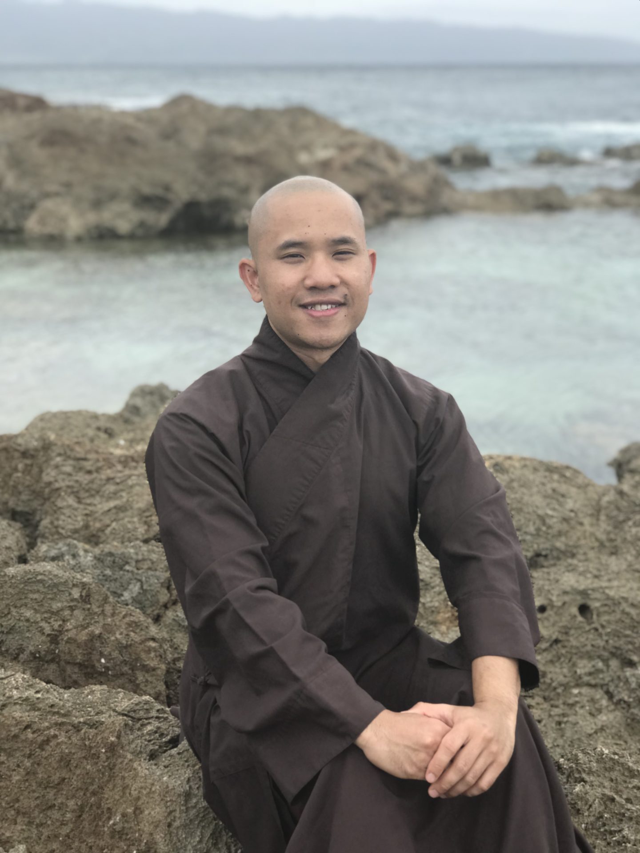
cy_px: 426
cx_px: 320
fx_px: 1405
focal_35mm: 57
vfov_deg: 33.8
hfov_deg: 25.7
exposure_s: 1/618
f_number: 2.8
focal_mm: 6.6
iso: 20
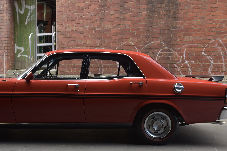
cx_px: 80
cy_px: 97
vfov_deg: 26.4
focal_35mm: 51
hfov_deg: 38.5
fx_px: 322
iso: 200
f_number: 4
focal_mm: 35
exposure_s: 1/60
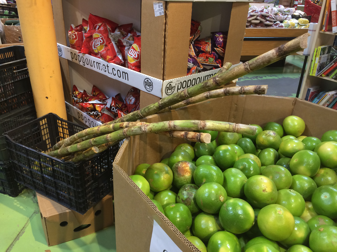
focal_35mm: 29
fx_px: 282
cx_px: 168
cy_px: 126
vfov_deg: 48.2
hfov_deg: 61.7
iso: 125
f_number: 2.2
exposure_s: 1/33
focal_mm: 4.15
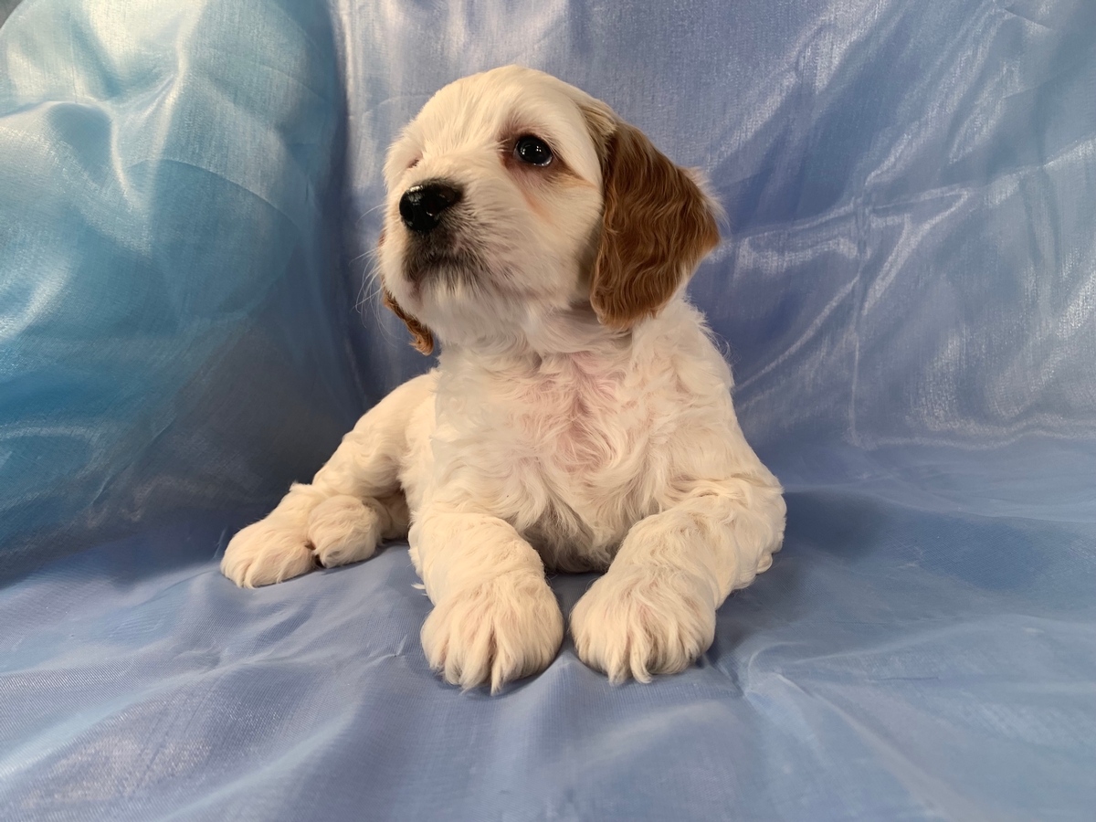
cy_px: 411
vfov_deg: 53.1
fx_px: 823
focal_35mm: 26
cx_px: 548
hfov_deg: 67.3
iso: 50
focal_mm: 4.25
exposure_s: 1/120
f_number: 1.8
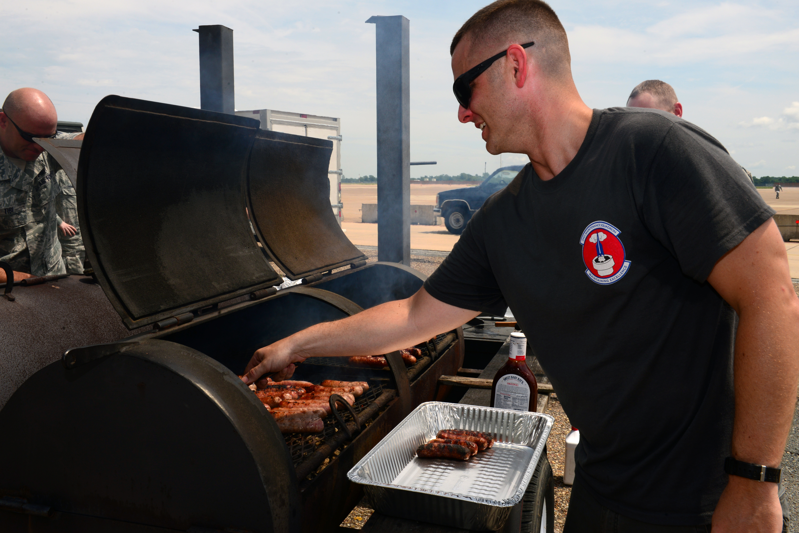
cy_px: 266
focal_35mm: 34
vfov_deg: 38.9
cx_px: 400
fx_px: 755
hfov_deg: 55.8
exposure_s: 1/200
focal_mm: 34
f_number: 22
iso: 320
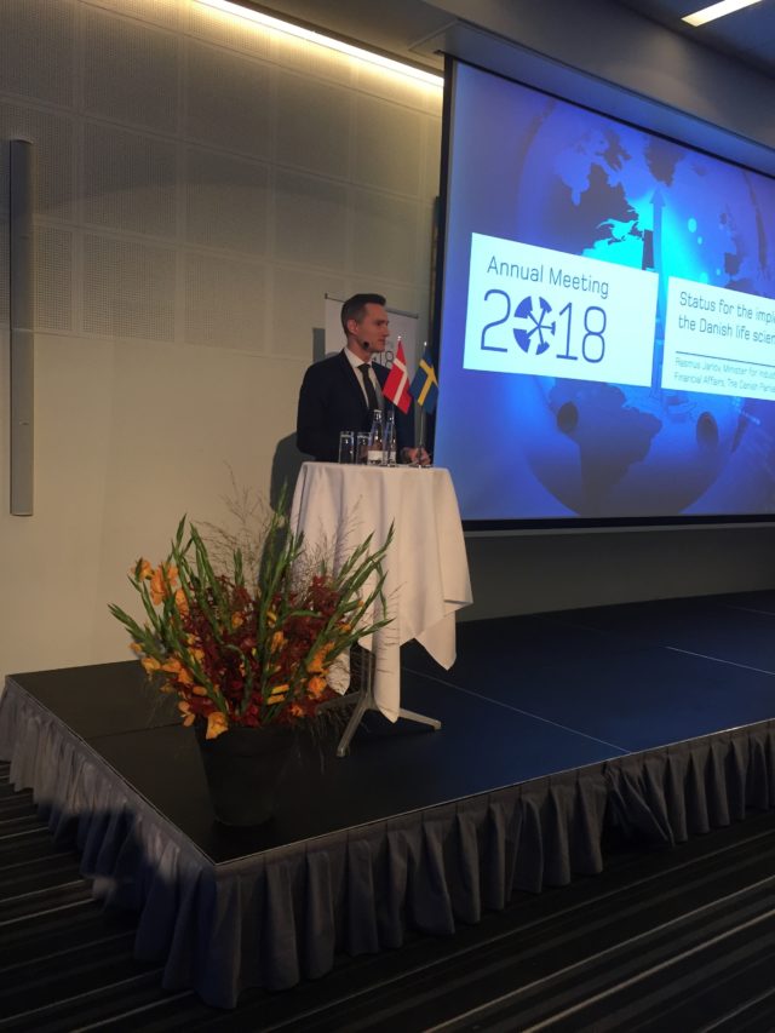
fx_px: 865
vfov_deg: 61.7
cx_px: 388
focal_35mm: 29
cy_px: 516
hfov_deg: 48.2
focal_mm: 4.15
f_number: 2.2
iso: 80
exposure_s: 1/33
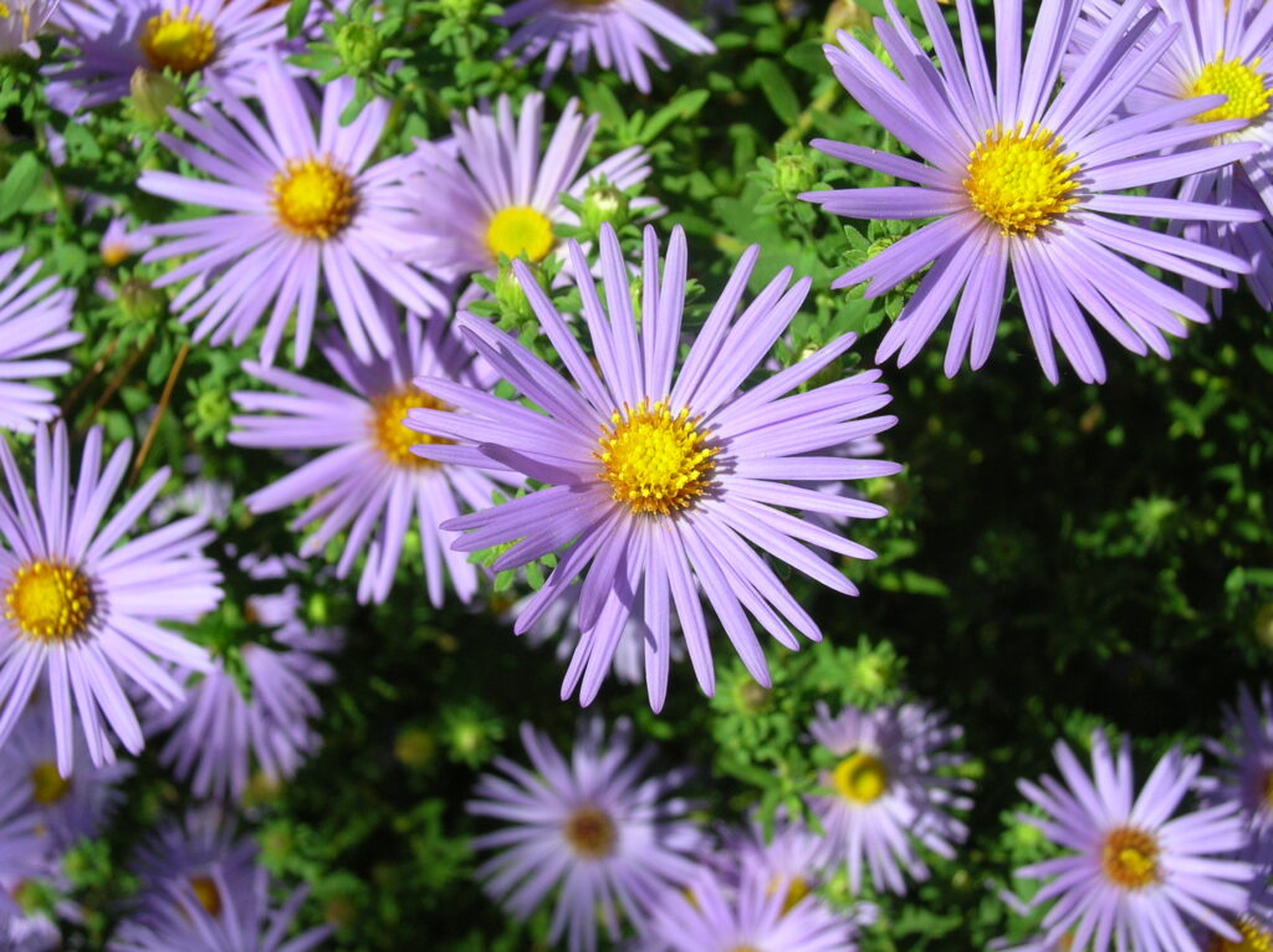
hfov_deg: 33.3
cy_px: 476
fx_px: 2131
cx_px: 636
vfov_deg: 25.2
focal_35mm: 58
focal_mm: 9.6
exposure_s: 1/573
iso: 50
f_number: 4.4
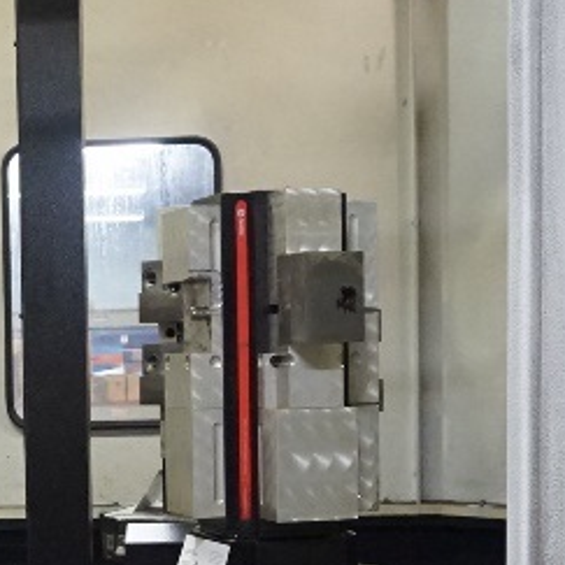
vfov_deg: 20.0
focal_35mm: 86
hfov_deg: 19.3
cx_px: -70
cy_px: 445
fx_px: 1588
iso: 3200
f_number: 3.5
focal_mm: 16
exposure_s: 1/80
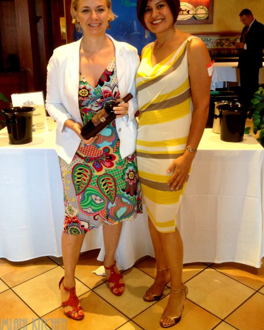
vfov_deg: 42.7
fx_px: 420
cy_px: 129
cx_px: 134
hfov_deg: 34.9
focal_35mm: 43
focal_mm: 4.28
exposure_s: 1/20
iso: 200
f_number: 2.4
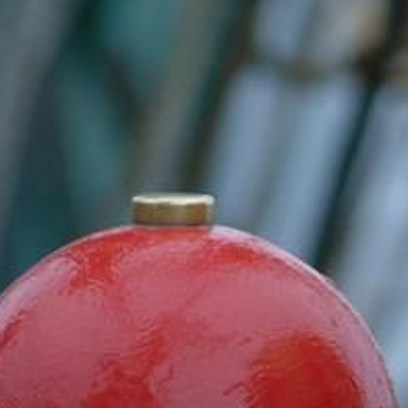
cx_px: 1065
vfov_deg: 1.9
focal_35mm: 916
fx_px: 12215
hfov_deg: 1.9
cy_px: 346
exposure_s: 1/350
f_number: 4.8
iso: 200
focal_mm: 118
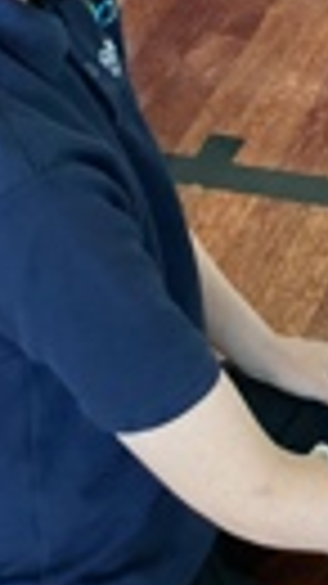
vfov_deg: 20.5
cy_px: 184
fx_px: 1610
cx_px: 526
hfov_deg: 11.1
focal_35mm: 104
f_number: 2.4
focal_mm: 3.3
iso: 320
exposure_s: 1/60
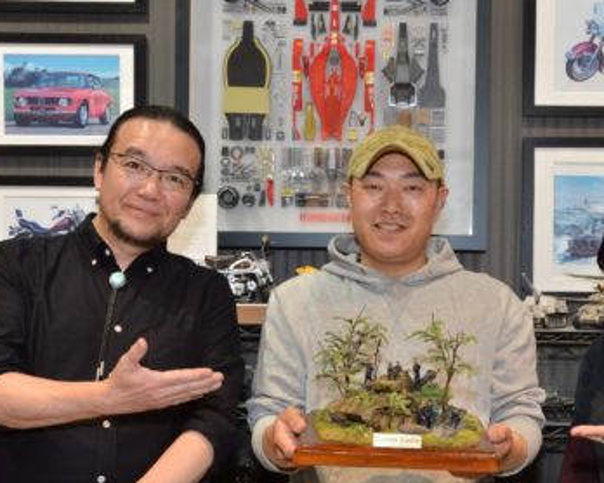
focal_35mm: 64
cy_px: 290
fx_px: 1143
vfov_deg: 23.8
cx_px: 382
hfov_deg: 29.5
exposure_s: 1/60
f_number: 6.3
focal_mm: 38
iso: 2000
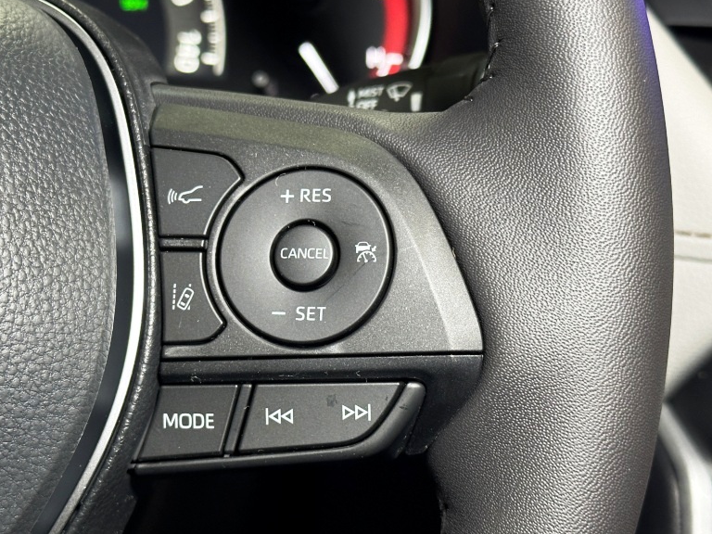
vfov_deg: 22.9
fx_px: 1316
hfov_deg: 30.2
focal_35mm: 64
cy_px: 262
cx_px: 319
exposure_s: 1/40
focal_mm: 6.86
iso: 320
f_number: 1.78
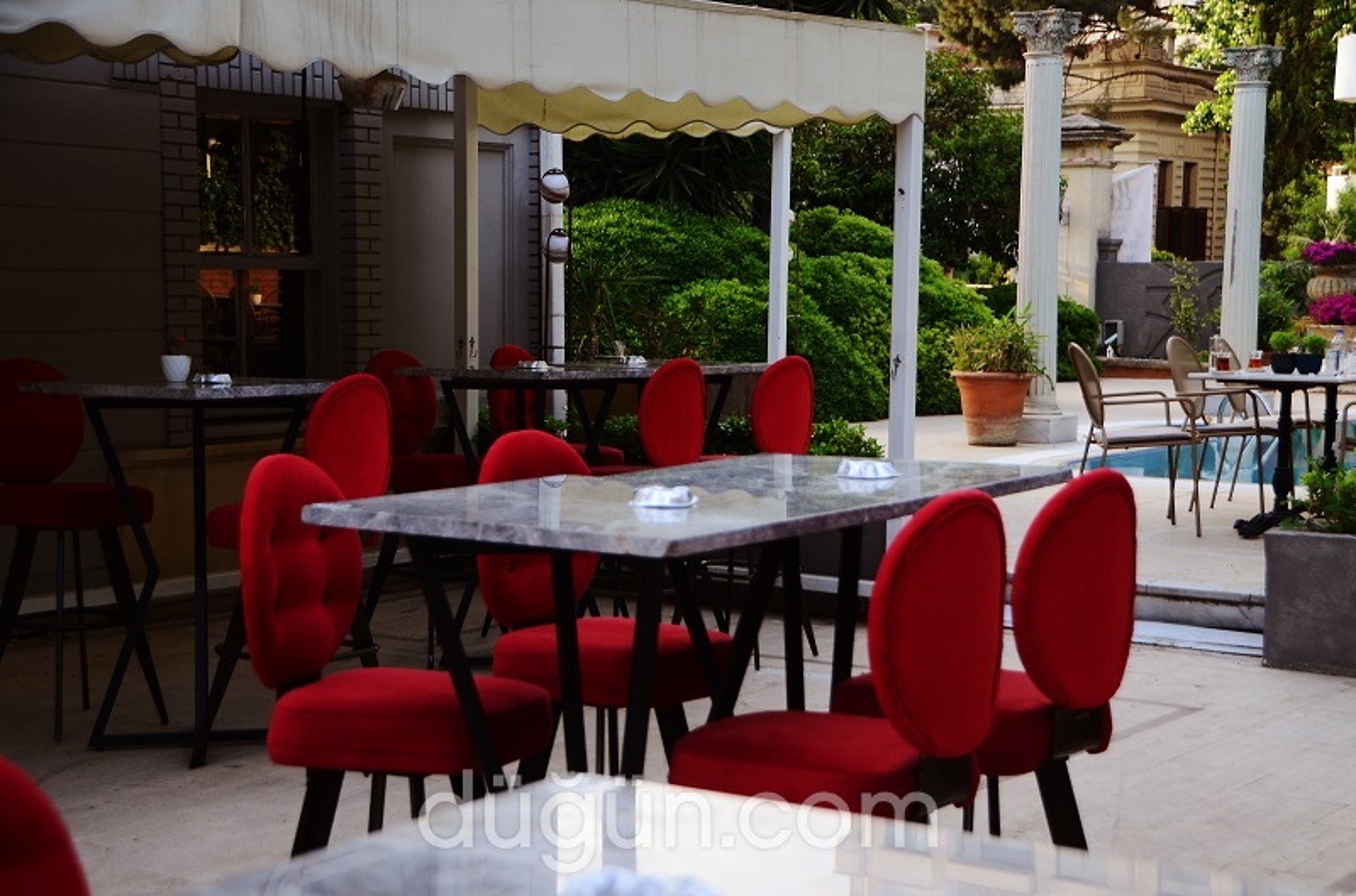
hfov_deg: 32.0
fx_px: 2367
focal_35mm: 63
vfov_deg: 21.5
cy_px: 448
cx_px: 678
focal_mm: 42
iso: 250
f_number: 4.5
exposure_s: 1/160
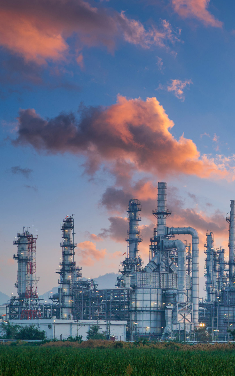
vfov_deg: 17.7
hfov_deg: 11.0
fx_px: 1207
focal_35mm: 118
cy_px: 189
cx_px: 233
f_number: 8
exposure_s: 1/20
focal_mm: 51
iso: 100
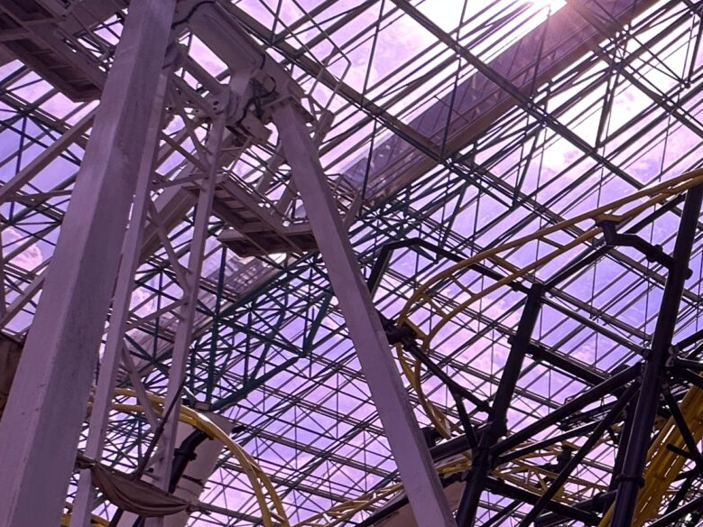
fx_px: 934
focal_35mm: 46
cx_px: 974
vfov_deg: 31.3
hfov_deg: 30.0
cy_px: 348
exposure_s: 1/163
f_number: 2.2
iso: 40
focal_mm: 2.22
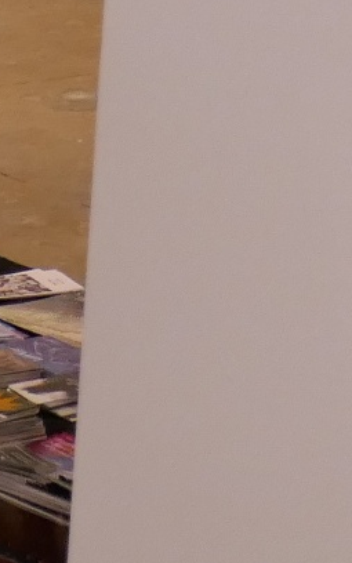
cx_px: 35
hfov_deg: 5.5
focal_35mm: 239
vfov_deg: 8.5
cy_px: -388
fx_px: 3668
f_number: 3.4
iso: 500
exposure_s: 1/125
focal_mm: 12.7
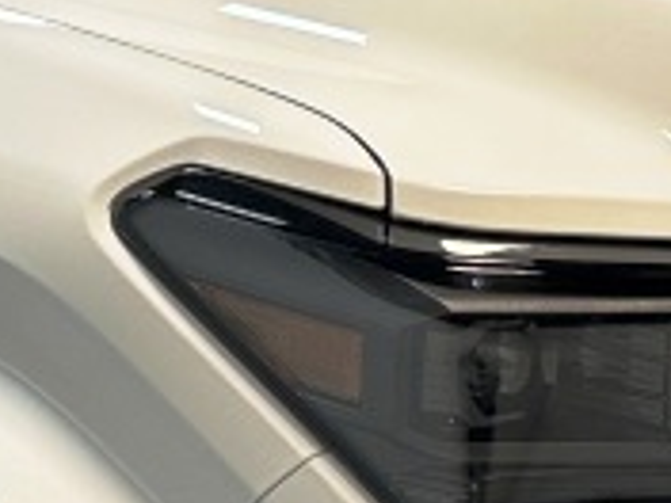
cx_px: 347
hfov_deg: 14.1
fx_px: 2714
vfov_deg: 10.5
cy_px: 514
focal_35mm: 140
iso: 160
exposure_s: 1/60
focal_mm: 6.86
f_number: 1.78
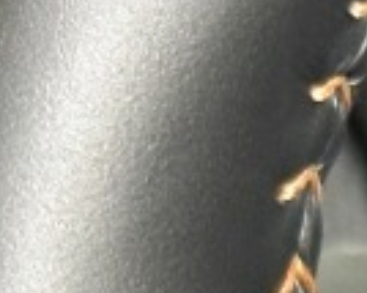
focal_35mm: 358
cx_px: 937
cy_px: 813
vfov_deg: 4.2
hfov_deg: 5.2
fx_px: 3886
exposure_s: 1/40
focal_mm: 6.86
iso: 400
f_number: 1.78
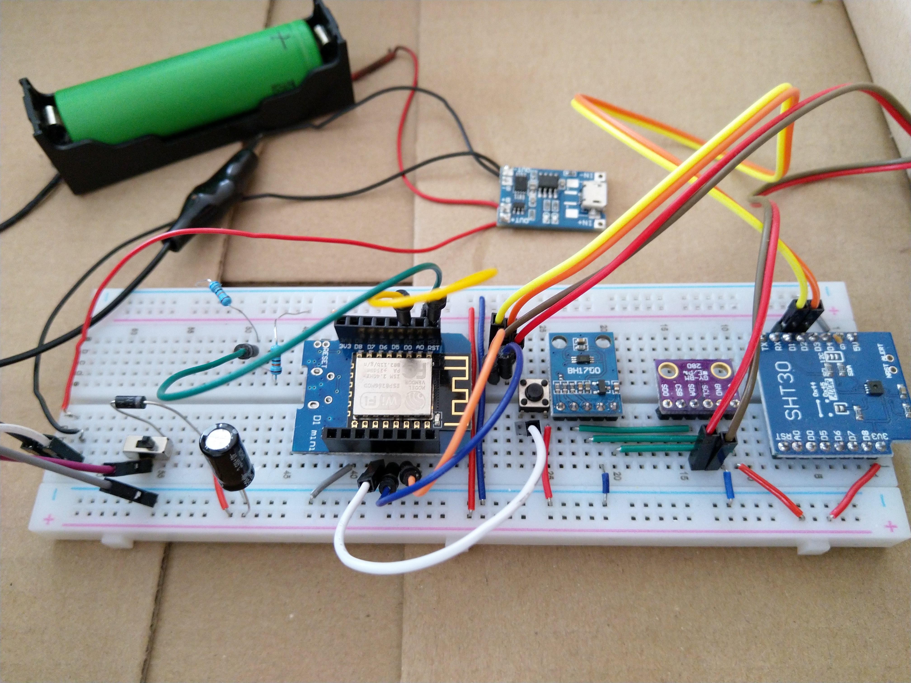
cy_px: 342
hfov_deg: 69.4
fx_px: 658
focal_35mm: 25
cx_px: 456
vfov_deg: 54.9
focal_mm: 4.28
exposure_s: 1/33
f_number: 1.75
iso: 160
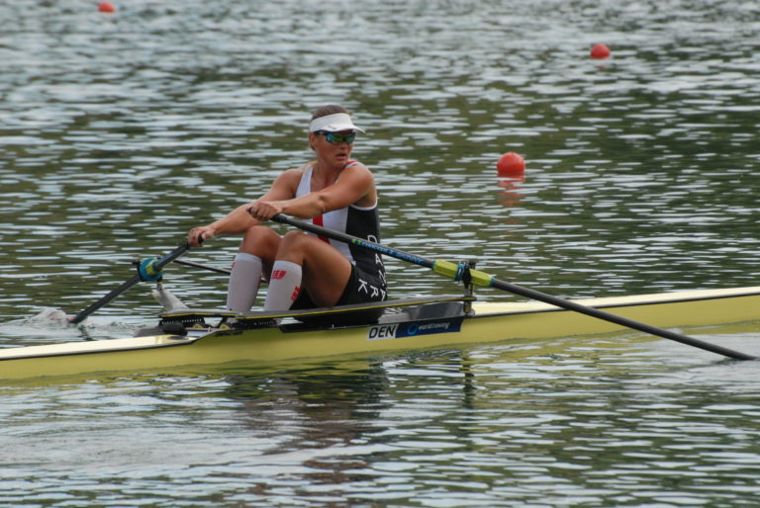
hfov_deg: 4.6
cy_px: 254
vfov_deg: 3.1
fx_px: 9511
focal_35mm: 450
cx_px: 380
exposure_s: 1/320
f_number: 9
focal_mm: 300
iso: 400
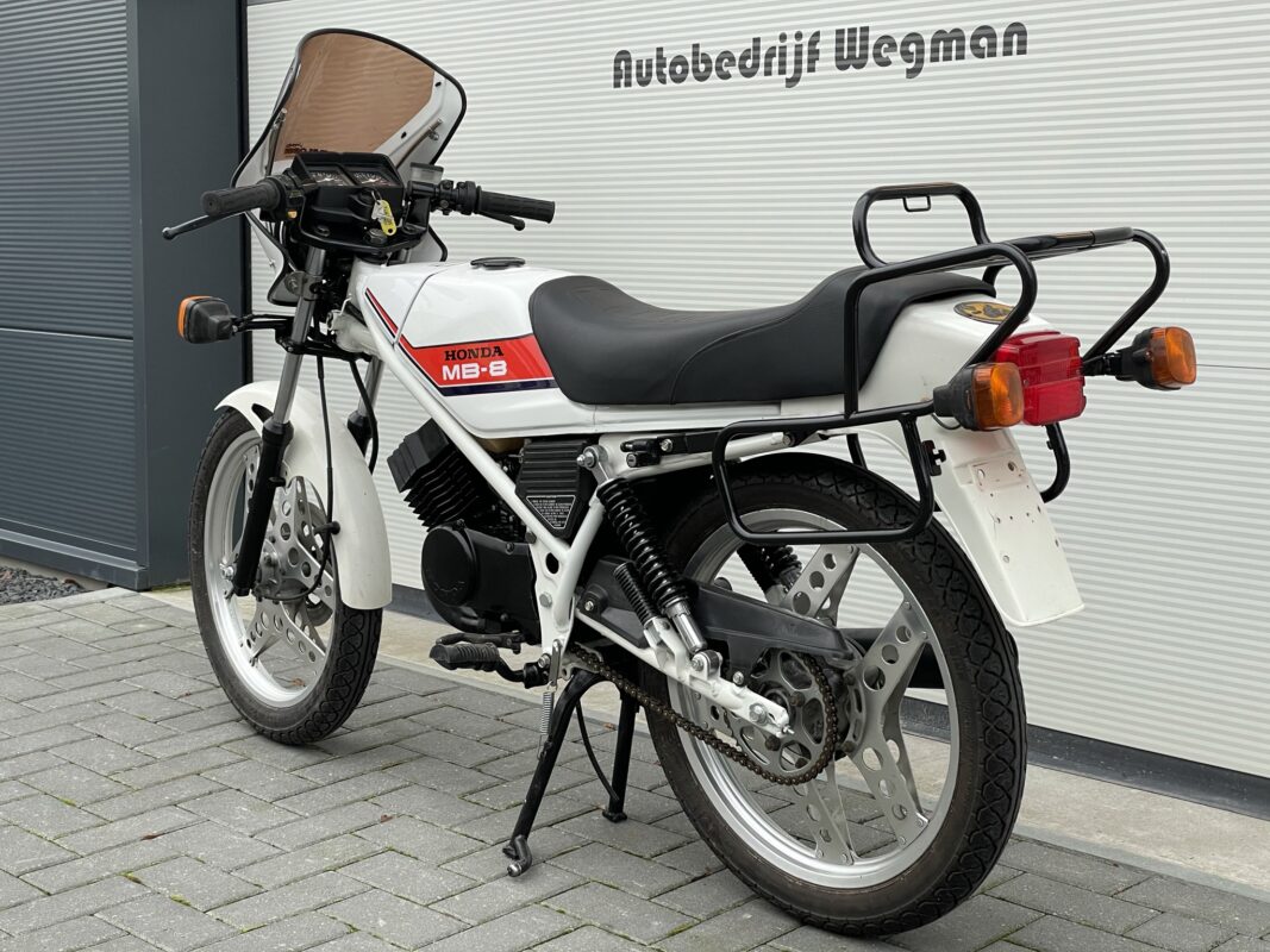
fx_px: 1908
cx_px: 635
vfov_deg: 28.0
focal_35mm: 52
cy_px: 476
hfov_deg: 36.8
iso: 64
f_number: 2
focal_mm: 6
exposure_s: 1/121
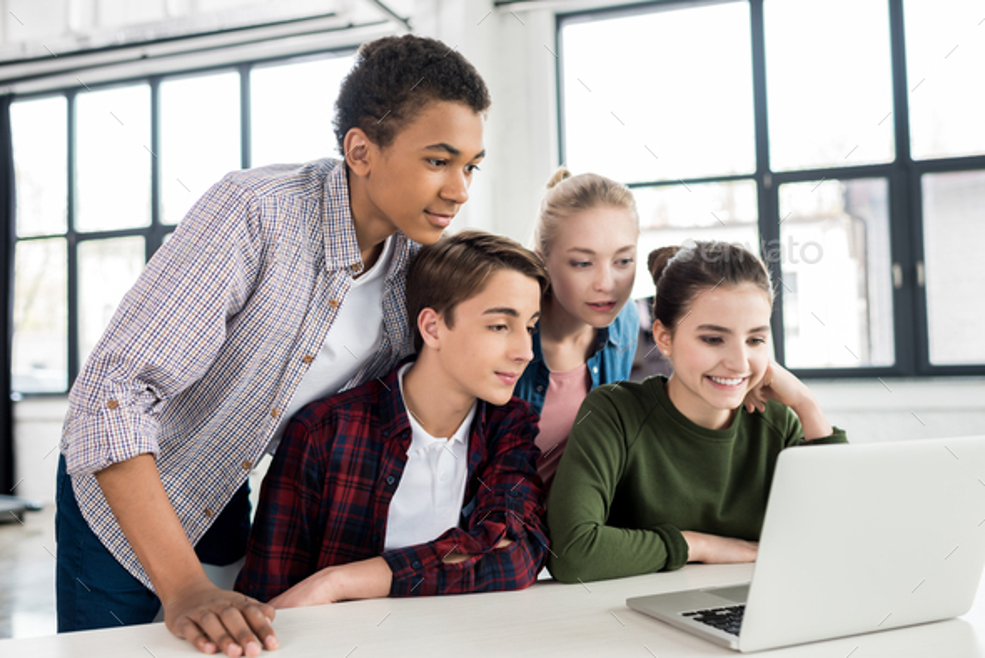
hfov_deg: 54.4
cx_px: 492
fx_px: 958
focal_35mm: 35
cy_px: 329
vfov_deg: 37.9
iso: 100
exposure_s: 1/60
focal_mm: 35
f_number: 2.8
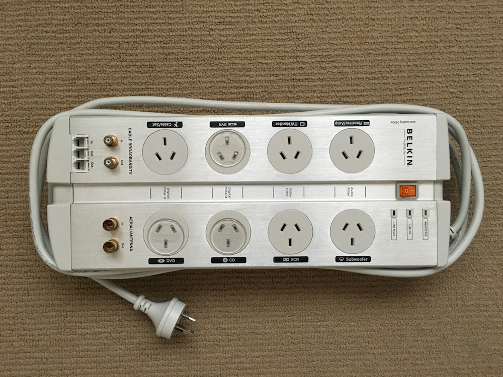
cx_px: 252
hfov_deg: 61.7
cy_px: 188
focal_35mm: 29
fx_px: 421
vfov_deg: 48.2
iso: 200
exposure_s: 1/17
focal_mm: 4.15
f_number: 2.2
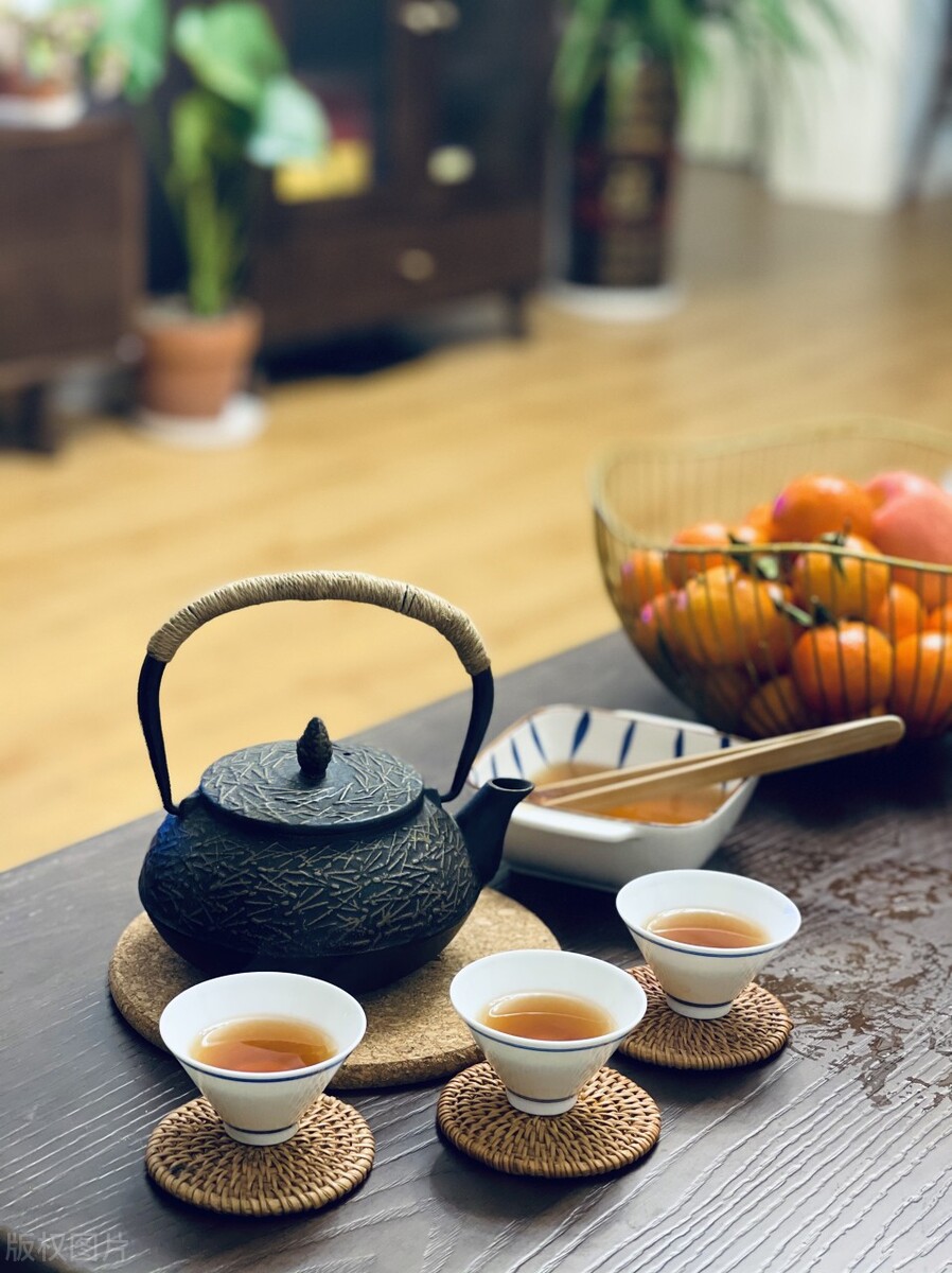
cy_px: 636
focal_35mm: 64
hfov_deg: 22.9
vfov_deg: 30.3
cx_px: 476
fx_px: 2350
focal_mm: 7.5
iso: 200
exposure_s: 1/33
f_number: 2.2
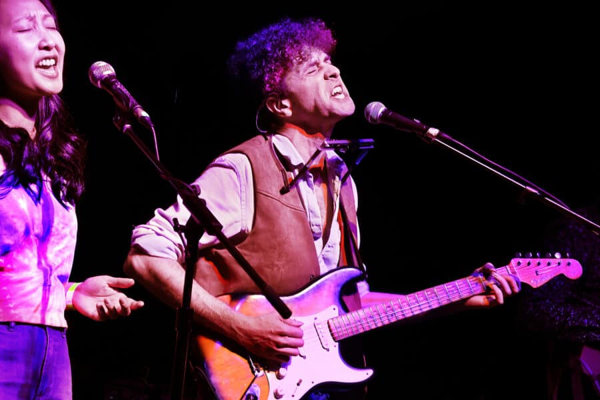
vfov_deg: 8.6
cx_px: 300
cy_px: 200
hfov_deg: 12.8
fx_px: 2666
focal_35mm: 160
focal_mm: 160
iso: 2000
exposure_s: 1/100
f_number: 5.6
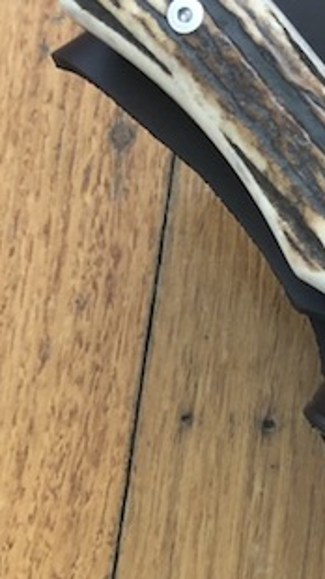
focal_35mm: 93
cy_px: 389
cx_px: 528
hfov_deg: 12.2
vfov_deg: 22.8
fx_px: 1427
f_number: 1.8
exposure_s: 1/15
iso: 50
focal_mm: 3.99
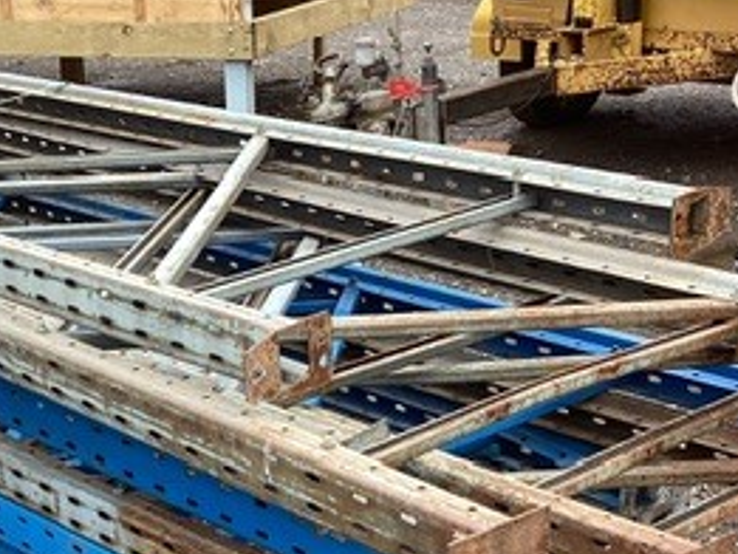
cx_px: 195
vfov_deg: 18.8
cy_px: 585
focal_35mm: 76
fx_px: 1621
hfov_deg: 25.4
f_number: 2.4
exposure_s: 1/337
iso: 25
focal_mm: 3.3
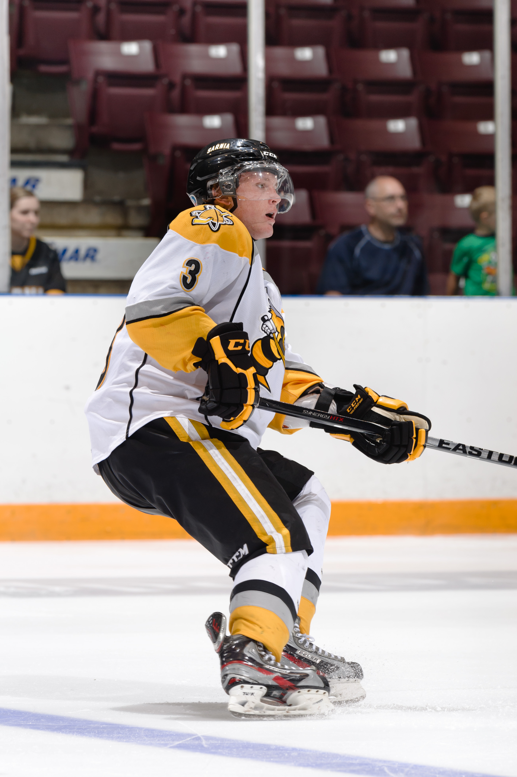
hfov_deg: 4.6
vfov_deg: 6.9
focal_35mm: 300
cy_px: 388
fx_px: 6470
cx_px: 258
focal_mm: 300
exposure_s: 1/250
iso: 640
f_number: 8
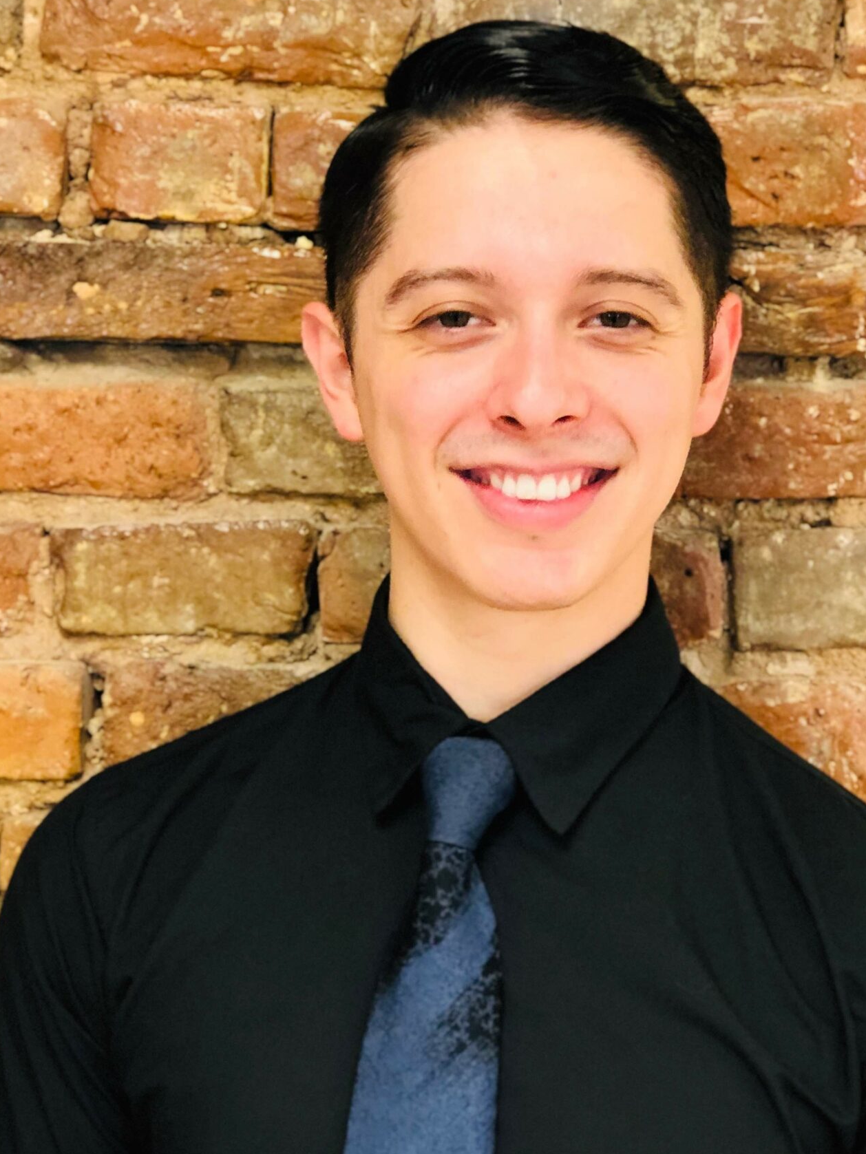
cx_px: 493
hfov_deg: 17.0
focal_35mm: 87
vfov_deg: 22.5
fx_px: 2902
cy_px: 541
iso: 125
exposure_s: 1/30
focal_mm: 6.6
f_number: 2.8
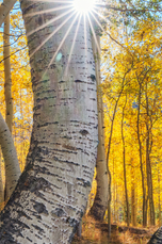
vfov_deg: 31.5
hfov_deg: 20.8
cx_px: -2
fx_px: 427
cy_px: 176
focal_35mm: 63
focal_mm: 16
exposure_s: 1/15
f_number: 16
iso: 400
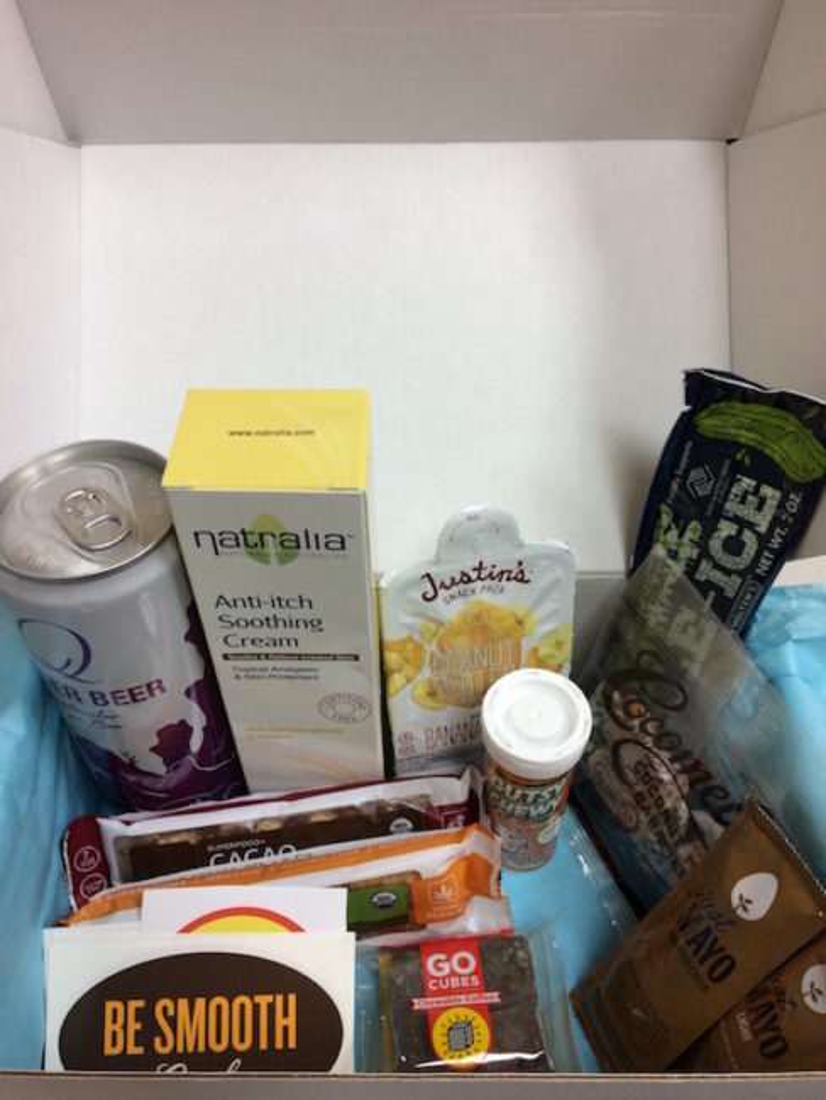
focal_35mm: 29
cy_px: 550
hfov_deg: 48.3
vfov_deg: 61.6
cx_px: 413
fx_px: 922
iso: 50
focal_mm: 4.15
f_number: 2.2
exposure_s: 1/30
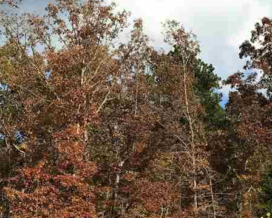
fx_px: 628
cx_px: 208
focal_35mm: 78
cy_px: 162
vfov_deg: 19.5
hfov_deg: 24.1
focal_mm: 3.99
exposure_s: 1/2227
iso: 20
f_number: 1.8
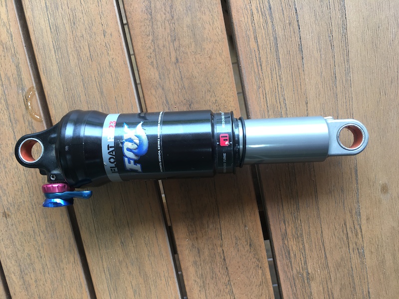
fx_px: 334
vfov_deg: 48.2
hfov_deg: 61.7
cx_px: 200
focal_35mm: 29
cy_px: 150
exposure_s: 1/40
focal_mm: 4.15
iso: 32
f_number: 2.2
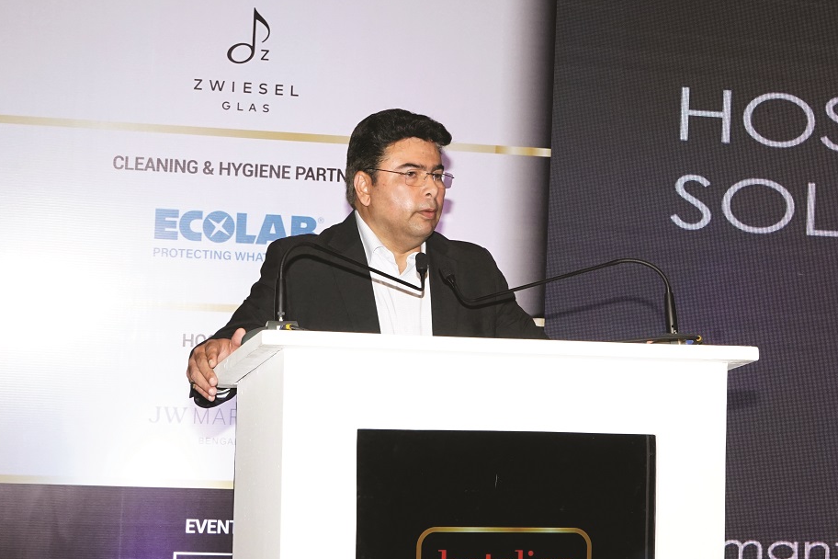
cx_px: 424
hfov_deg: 25.4
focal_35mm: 80
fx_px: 1862
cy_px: 282
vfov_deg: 17.1
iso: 2500
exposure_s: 1/125
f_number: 11
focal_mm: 49
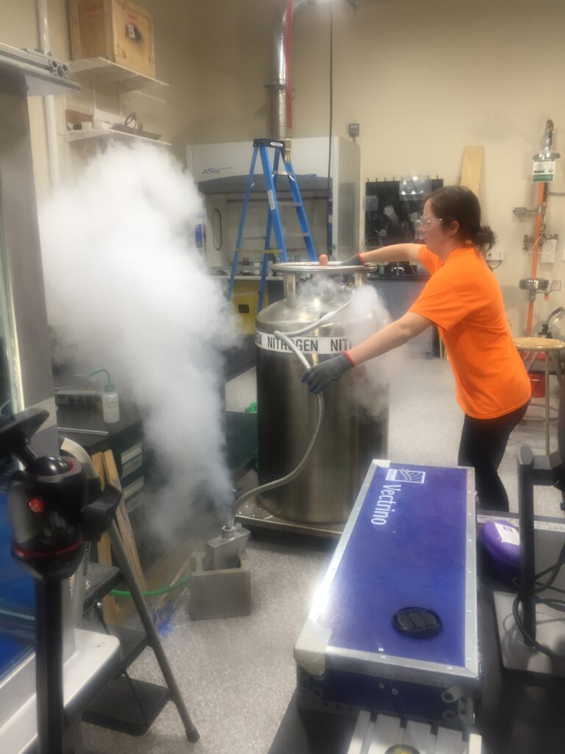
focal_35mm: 29
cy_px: 377
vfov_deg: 61.7
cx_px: 282
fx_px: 631
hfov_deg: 48.2
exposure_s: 1/40
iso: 40
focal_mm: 4.15
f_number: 2.2
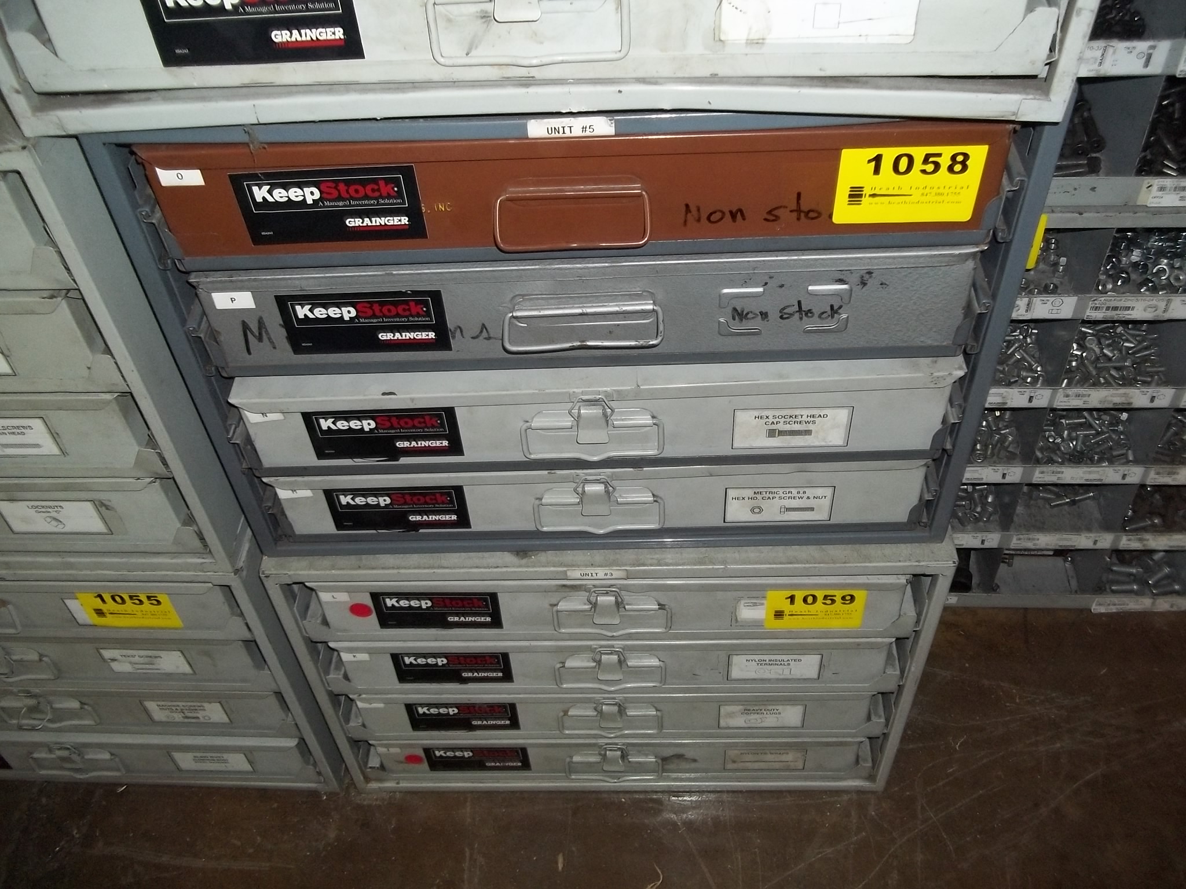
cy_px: 444
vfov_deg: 44.2
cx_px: 593
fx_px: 1096
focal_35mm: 32
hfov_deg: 56.8
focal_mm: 5.7
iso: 160
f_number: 2.9
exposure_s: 1/30
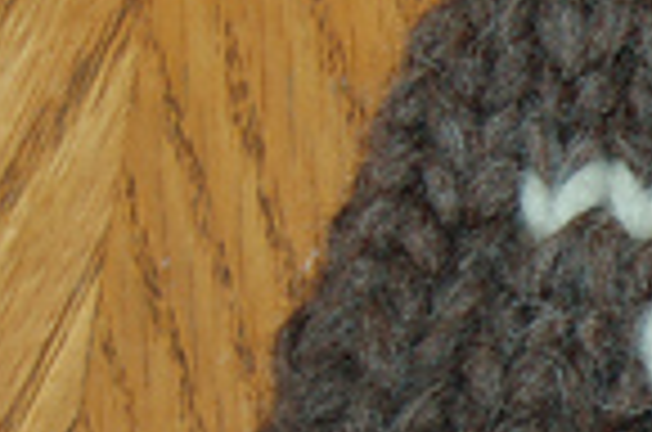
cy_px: 423
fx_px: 4196
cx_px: 1268
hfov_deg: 8.5
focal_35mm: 232
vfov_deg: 5.9
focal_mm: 35
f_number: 4.8
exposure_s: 1/60
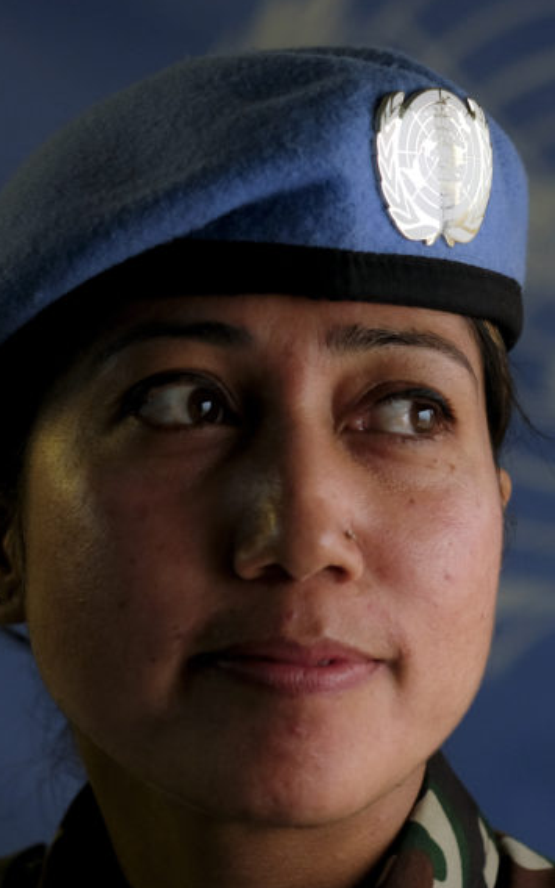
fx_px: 4380
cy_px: 530
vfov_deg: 11.6
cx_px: 505
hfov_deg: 7.2
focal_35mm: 181
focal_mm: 56
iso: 800
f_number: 2.8
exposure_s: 1/100
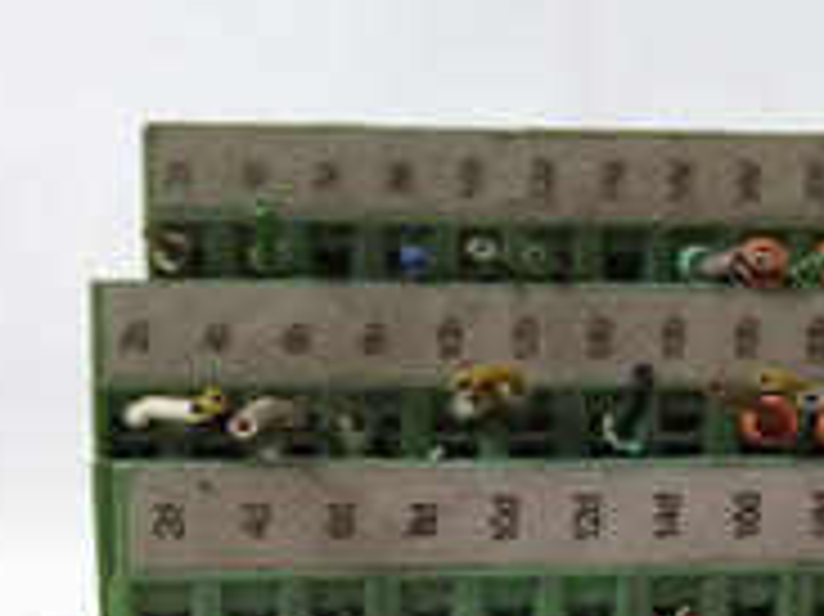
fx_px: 1689
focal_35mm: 71
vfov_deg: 19.7
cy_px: 699
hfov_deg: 26.9
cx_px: 662
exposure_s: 1/33.3
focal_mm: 3.63
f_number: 1.8
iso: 376
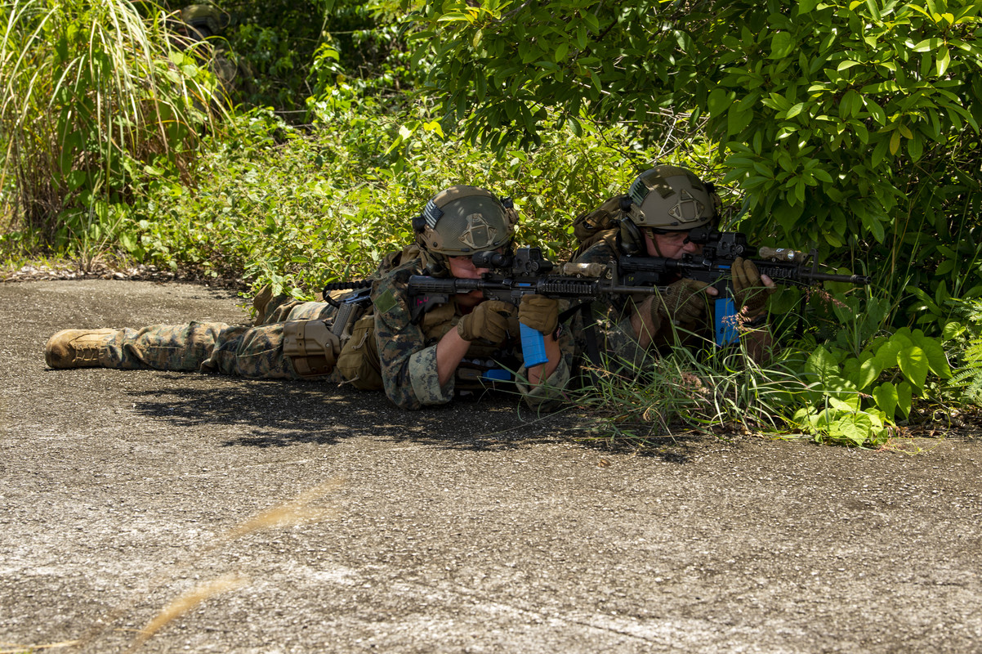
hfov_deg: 20.8
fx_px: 2672
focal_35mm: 98
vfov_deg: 13.9
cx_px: 491
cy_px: 327
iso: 200
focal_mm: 98
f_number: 10
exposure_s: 1/100
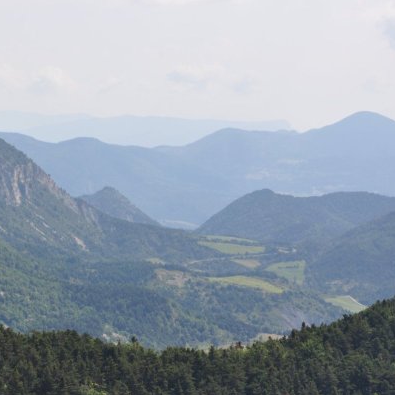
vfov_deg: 10.0
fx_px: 2246
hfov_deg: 10.0
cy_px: 198
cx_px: 146
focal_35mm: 174
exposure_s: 1/400
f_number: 11
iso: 200
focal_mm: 90
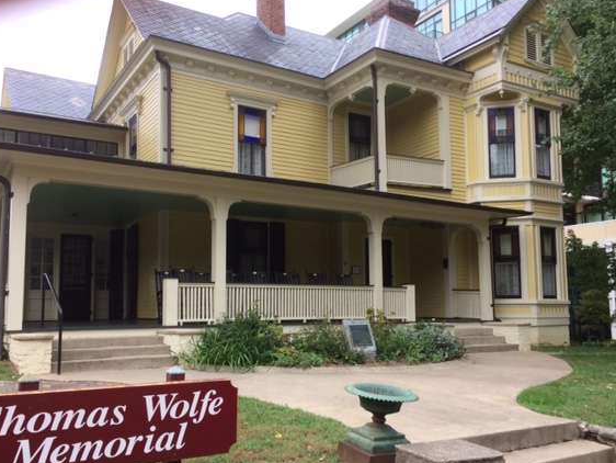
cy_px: 256
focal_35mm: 33
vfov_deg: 42.9
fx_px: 587
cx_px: 300
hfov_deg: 55.3
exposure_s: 1/283
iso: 32
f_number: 2.2
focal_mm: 4.15
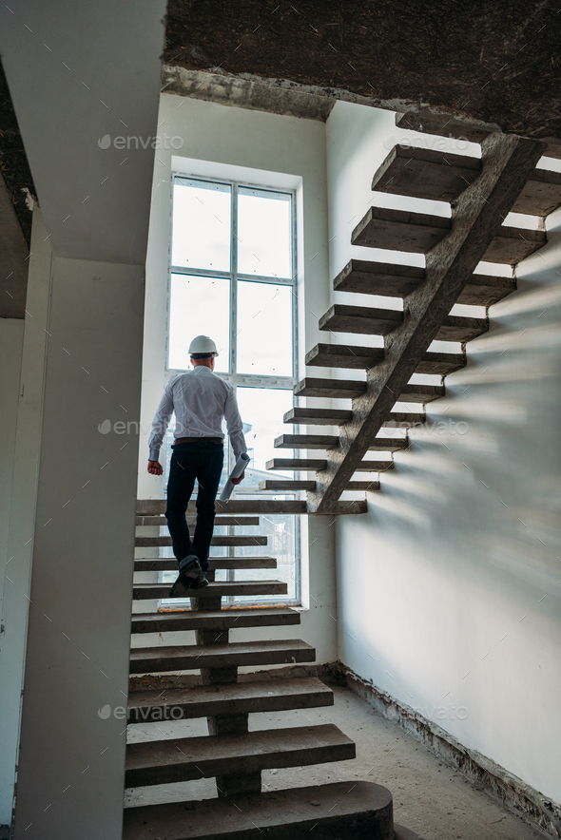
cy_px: 420
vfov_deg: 73.7
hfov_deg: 53.2
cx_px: 280
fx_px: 561
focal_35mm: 24
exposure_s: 1/250
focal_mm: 24
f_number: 3.5
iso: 400
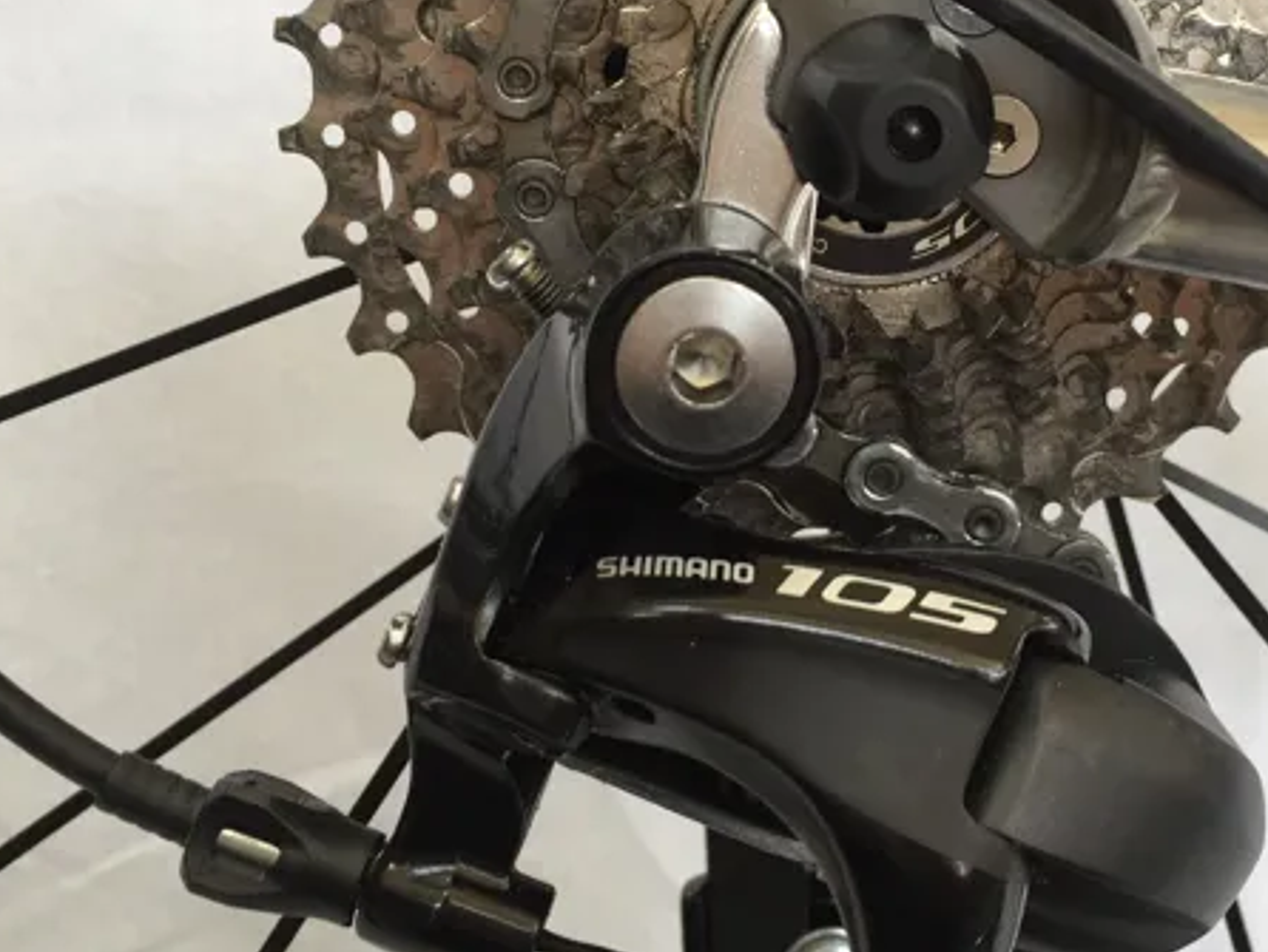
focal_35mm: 52
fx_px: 1906
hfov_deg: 36.4
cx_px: 839
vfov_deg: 28.0
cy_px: 361
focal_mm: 4.15
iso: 50
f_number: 2.2
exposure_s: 1/100
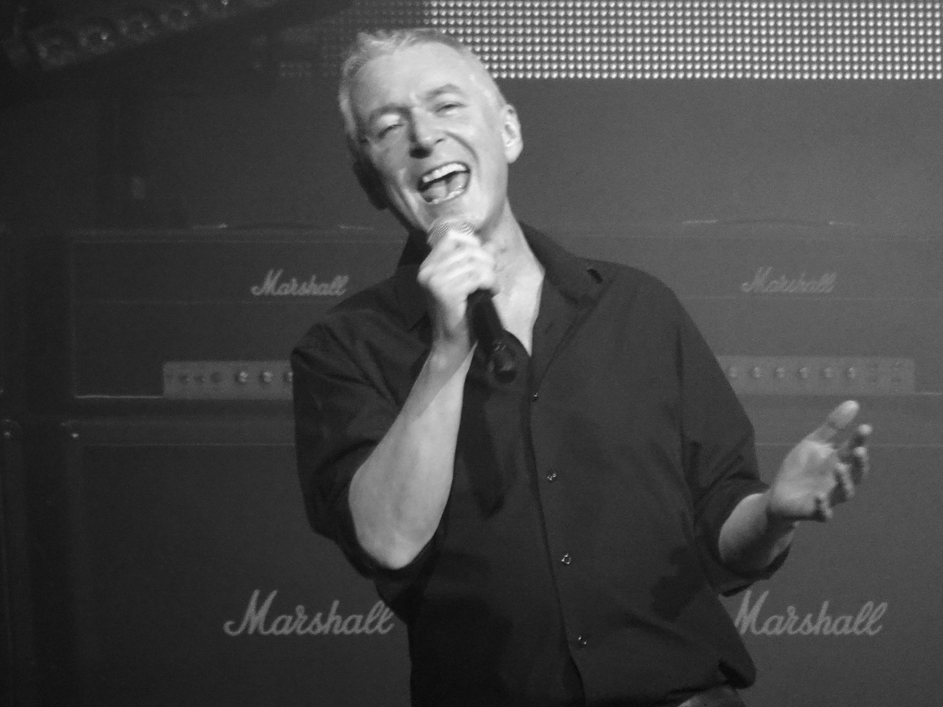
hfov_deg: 3.5
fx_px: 15555
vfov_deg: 2.6
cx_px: 472
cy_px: 354
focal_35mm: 571
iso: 800
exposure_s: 1/30
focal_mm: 97.48
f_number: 6.3
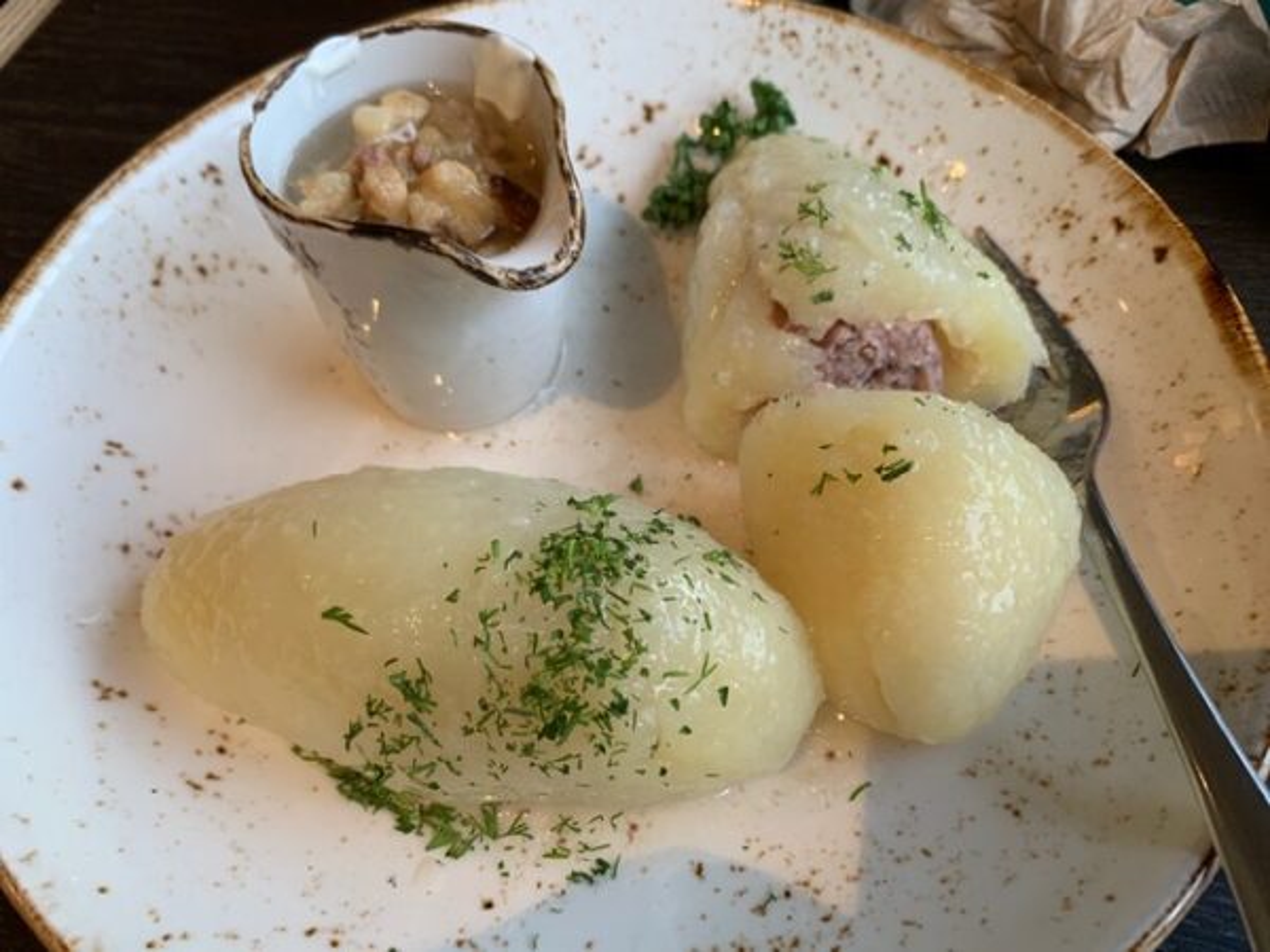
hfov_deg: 67.3
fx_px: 954
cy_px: 476
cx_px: 635
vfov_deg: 53.1
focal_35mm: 26
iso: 80
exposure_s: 1/100
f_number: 1.8
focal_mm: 4.25
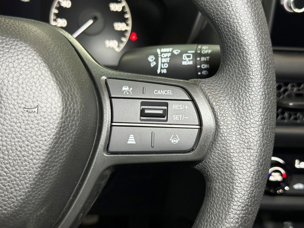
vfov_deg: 30.3
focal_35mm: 48
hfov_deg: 39.7
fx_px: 422
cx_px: 152
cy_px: 114
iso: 320
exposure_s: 1/40
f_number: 1.78
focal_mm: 6.86
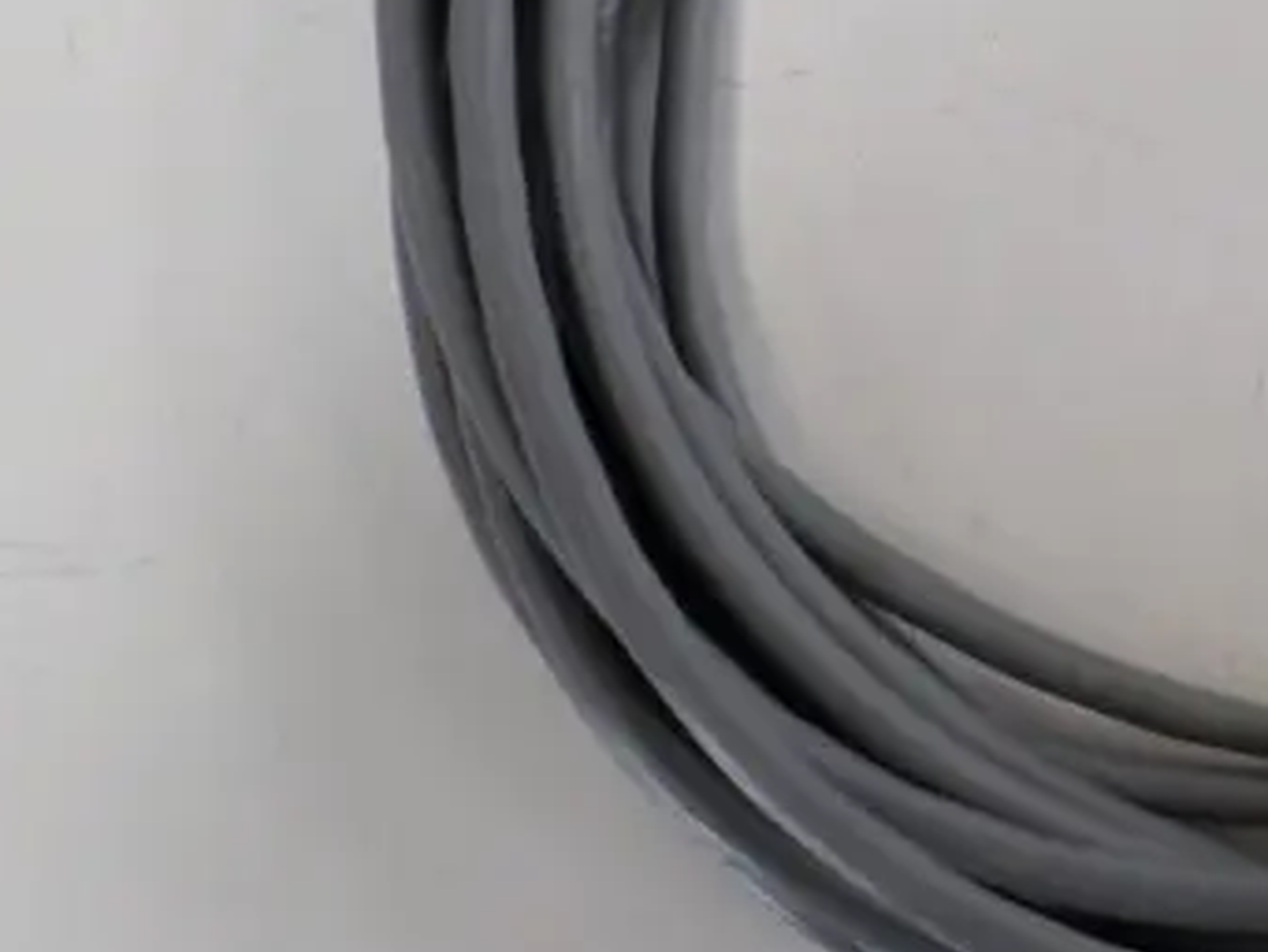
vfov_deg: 21.7
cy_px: 56
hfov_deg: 26.4
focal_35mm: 66
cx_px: 1486
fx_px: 2418
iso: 80
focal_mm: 4.5
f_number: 2.5
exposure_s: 1/60
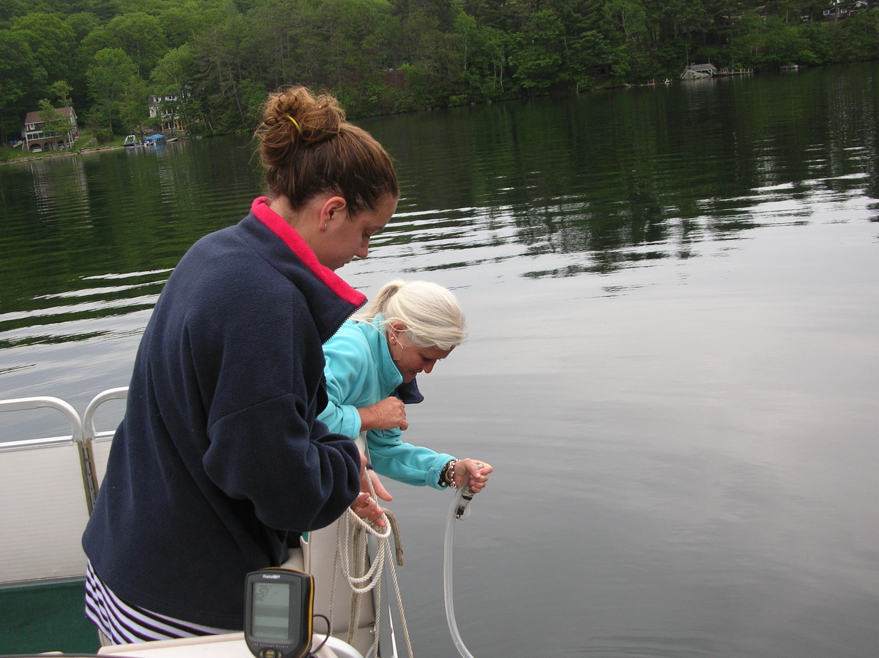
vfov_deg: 32.1
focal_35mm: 45
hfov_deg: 42.1
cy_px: 329
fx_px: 1142
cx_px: 440
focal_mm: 7.5
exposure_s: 1/278
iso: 50
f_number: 3.1
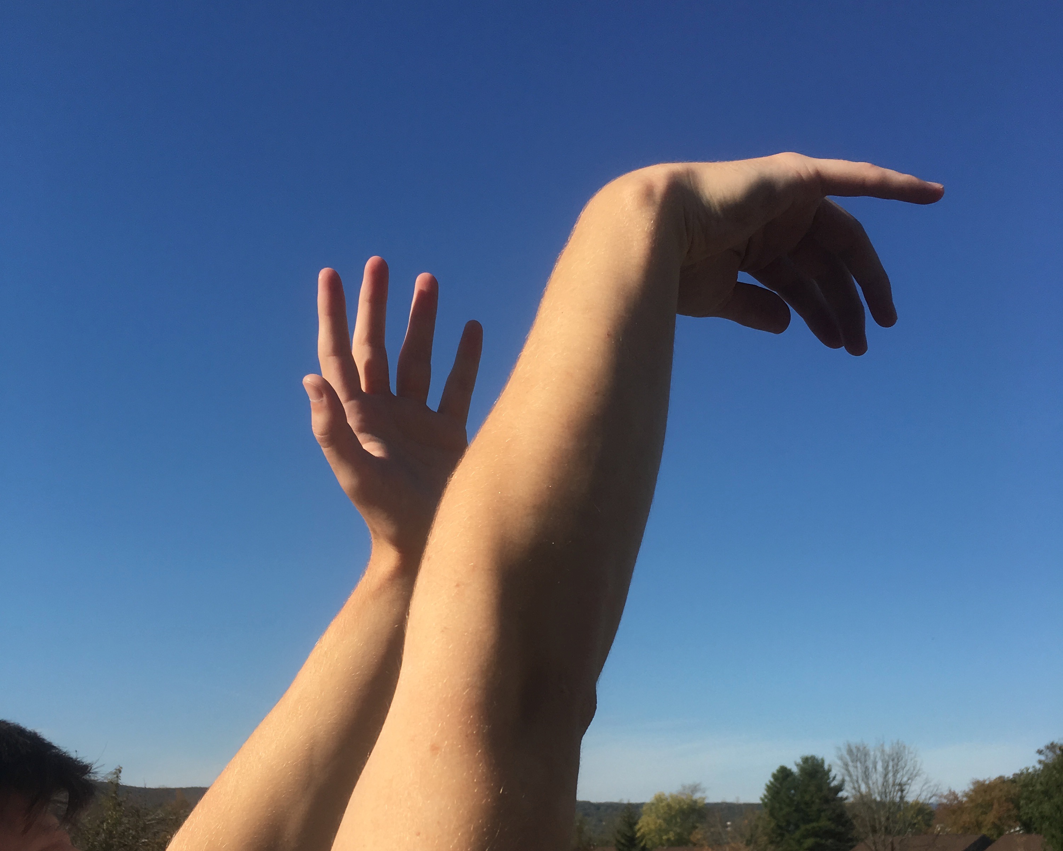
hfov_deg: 47.9
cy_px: 640
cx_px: 530
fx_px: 1196
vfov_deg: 38.2
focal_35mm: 38
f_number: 2.2
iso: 25
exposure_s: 1/1876
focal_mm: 4.15
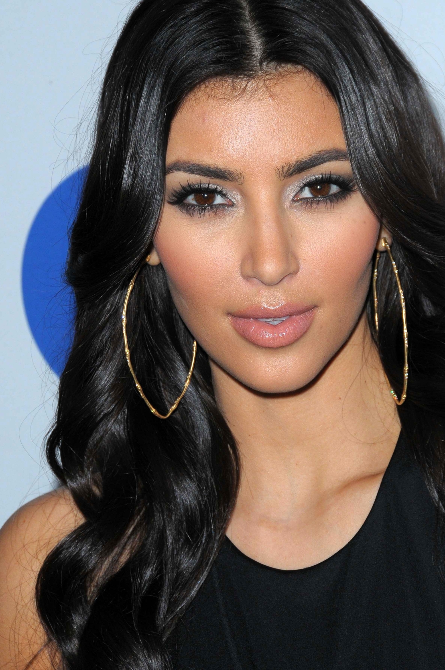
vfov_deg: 10.9
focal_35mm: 189
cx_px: 246
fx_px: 3505
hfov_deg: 7.3
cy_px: 293
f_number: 10
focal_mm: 105
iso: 320
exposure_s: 1/160
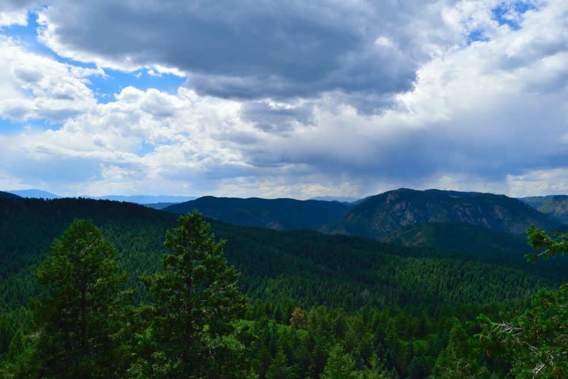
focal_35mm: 30
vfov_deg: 43.6
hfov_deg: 61.9
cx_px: 284
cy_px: 190
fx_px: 473
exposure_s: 1/500
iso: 220
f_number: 11
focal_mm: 20
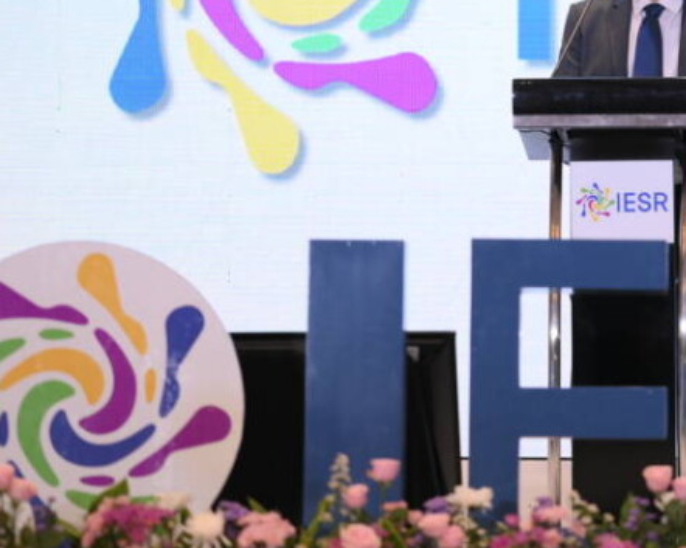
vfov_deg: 7.5
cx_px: 587
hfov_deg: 9.4
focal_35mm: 206
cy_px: 47
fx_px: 4180
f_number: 1.8
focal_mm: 85
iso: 160
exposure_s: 1/250
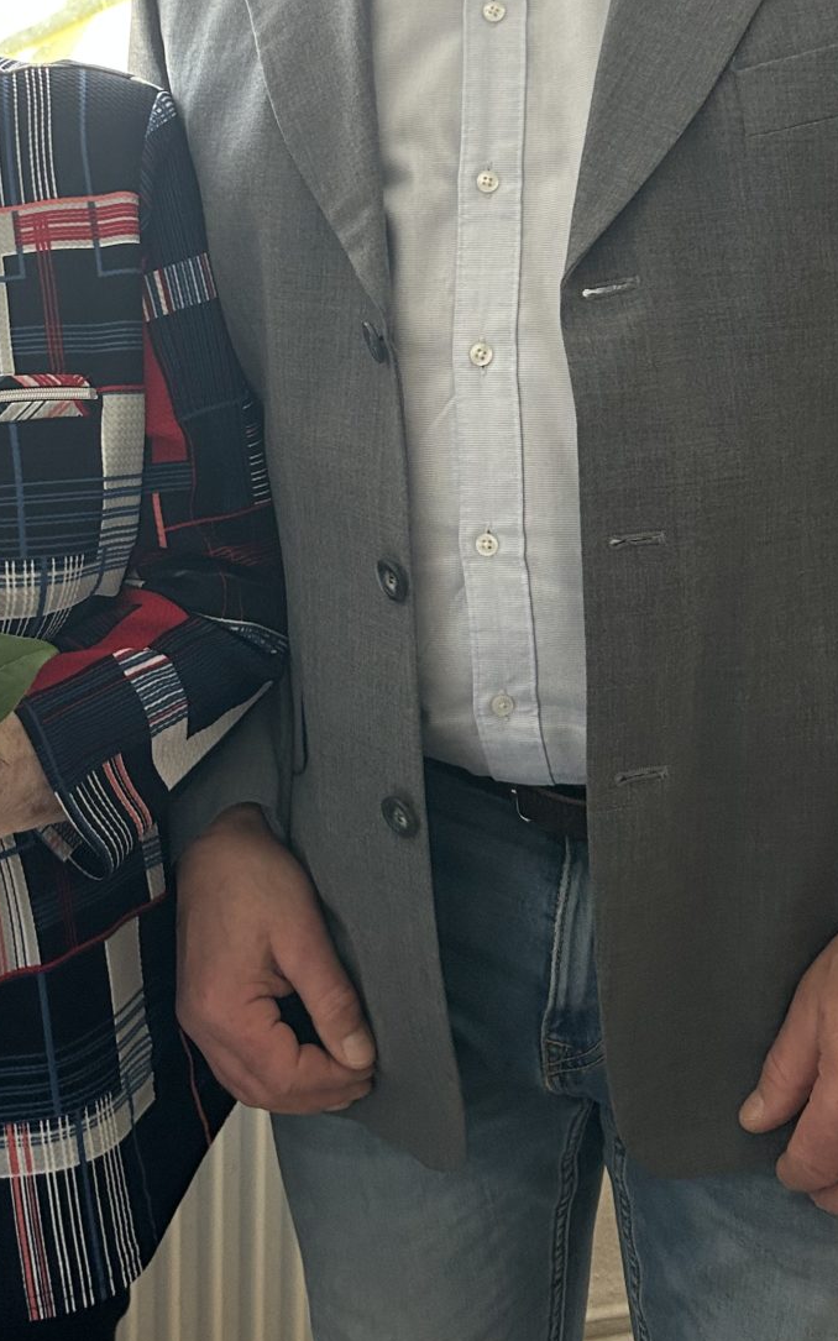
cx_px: 261
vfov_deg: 37.5
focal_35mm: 52
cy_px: 269
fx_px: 1900
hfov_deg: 24.7
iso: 160
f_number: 1.5
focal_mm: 5.7
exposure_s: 1/60
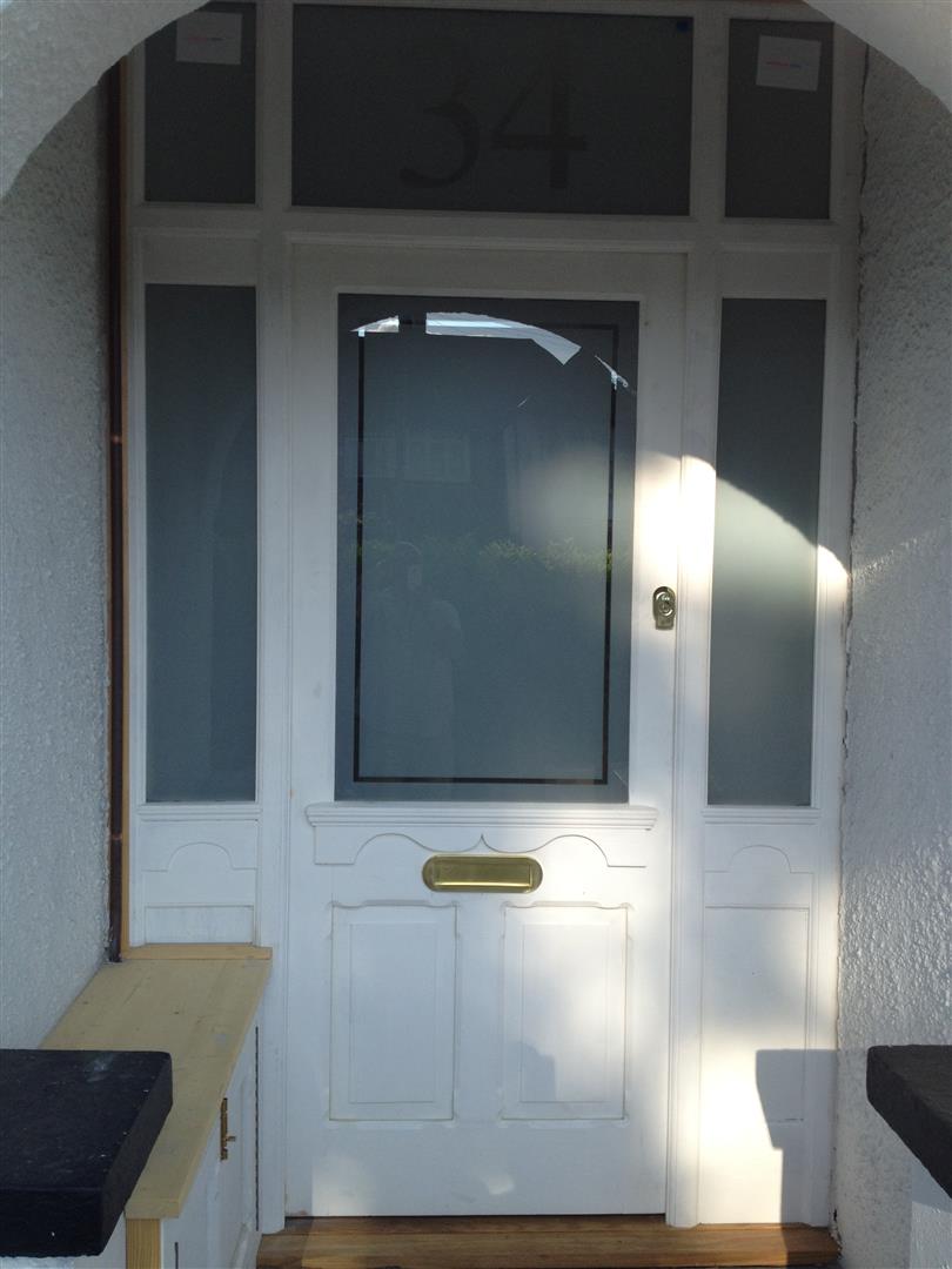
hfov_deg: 40.7
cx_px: 476
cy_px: 634
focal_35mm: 35
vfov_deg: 52.6
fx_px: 1283
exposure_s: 1/649
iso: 64
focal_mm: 4.28
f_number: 2.4
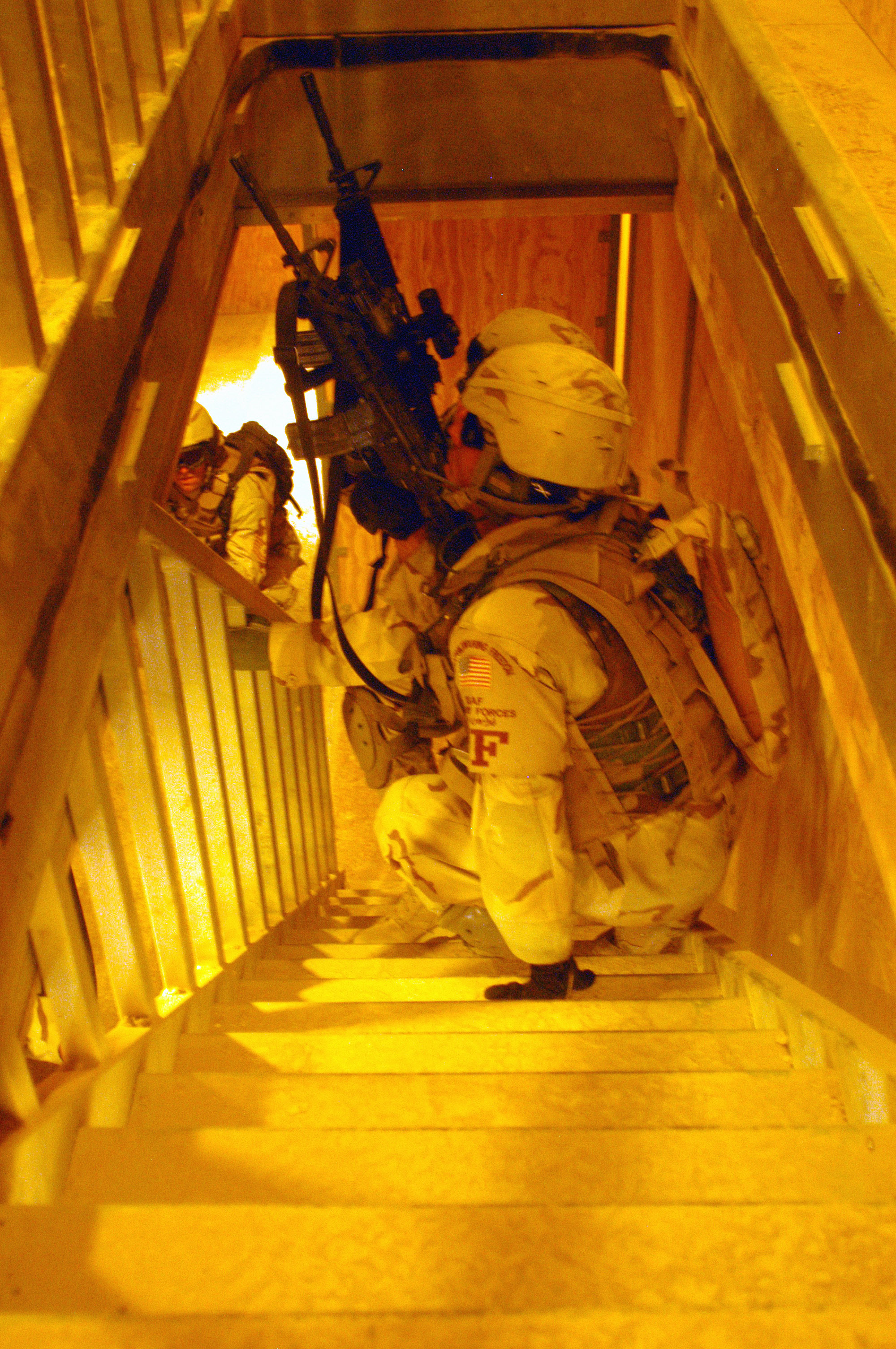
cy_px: 674
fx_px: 1515
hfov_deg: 33.0
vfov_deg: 48.0
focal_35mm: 40
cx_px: 448
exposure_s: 1/15
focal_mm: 27
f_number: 3.8
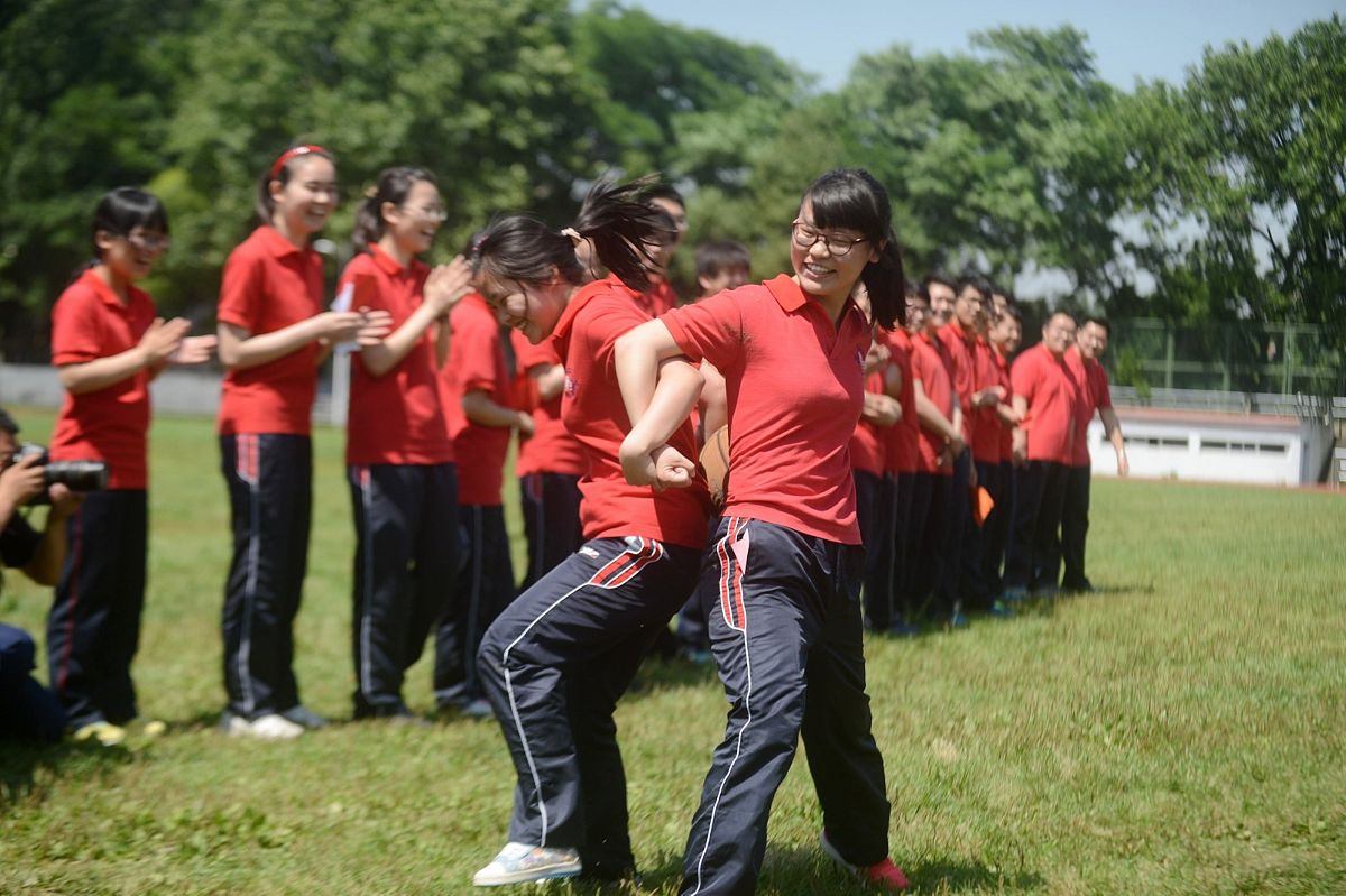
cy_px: 448
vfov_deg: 9.8
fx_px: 5232
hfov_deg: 14.7
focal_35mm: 140
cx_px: 673
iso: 160
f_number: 2.8
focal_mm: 140
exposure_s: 1/2000
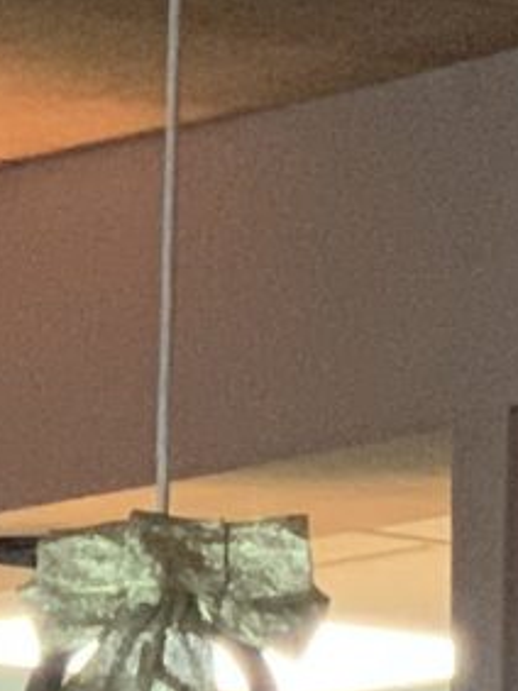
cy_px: 1323
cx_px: 1625
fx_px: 9385
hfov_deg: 3.1
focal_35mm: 470
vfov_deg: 4.2
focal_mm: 6
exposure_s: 1/60
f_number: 2.4
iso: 320
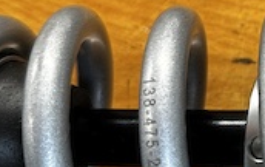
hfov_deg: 15.9
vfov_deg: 10.9
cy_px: -48
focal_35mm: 118
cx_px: 422
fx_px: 853
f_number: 1.78
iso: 200
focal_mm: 6.86
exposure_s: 1/121
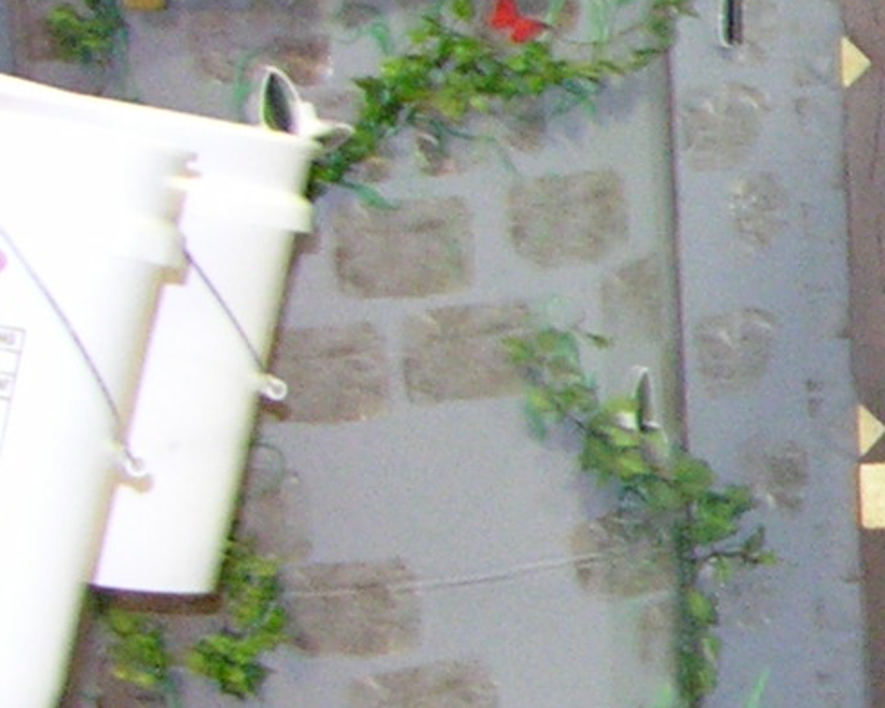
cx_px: 2333
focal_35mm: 228
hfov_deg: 7.7
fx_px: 5971
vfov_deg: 6.8
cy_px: 252
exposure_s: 1/23.5
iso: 200
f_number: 2.8
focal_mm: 8.9
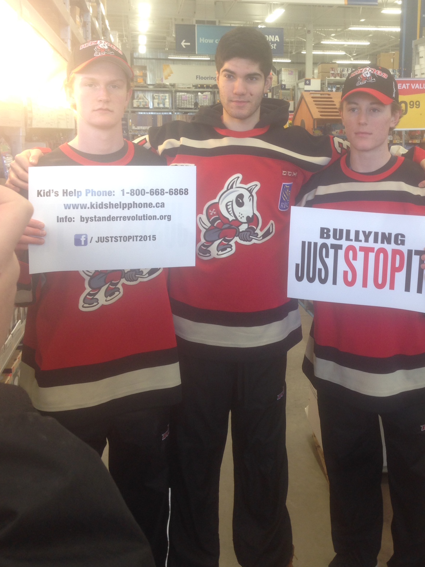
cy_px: 222
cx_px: 273
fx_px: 704
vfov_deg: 43.6
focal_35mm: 43
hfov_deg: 33.4
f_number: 2.4
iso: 50
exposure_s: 1/20
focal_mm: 4.12
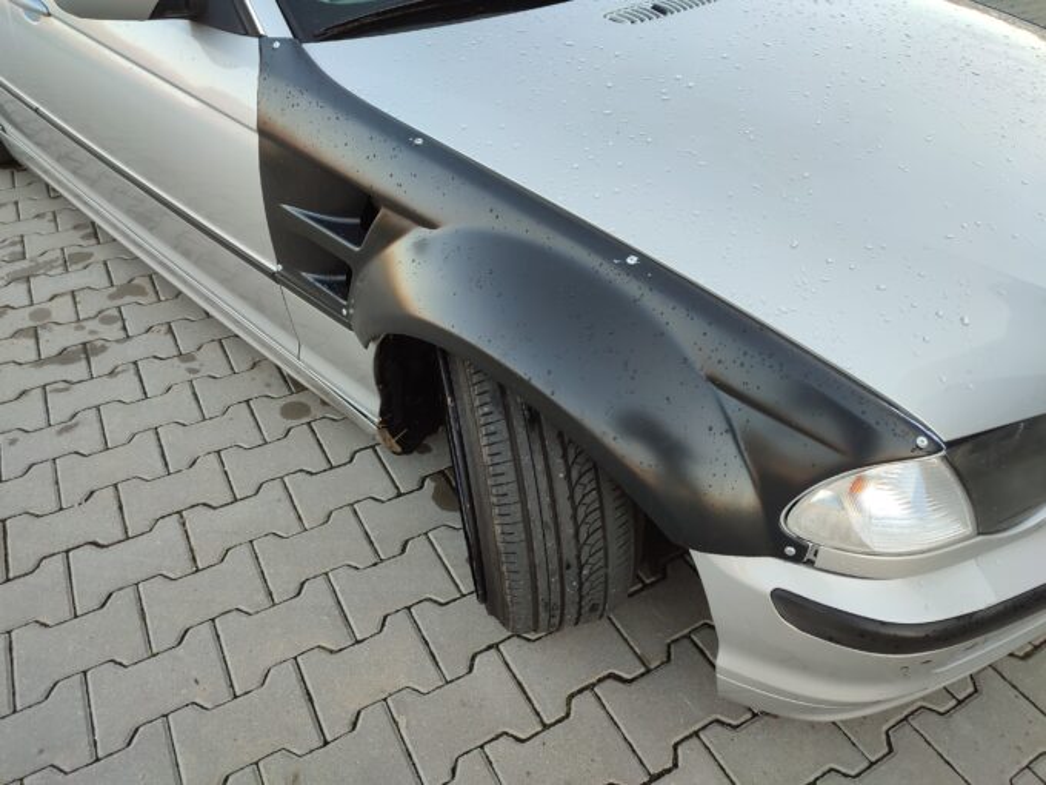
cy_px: 392
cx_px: 523
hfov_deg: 69.4
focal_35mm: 25
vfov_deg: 54.9
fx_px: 755
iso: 99
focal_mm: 6.04
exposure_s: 1/100
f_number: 1.9
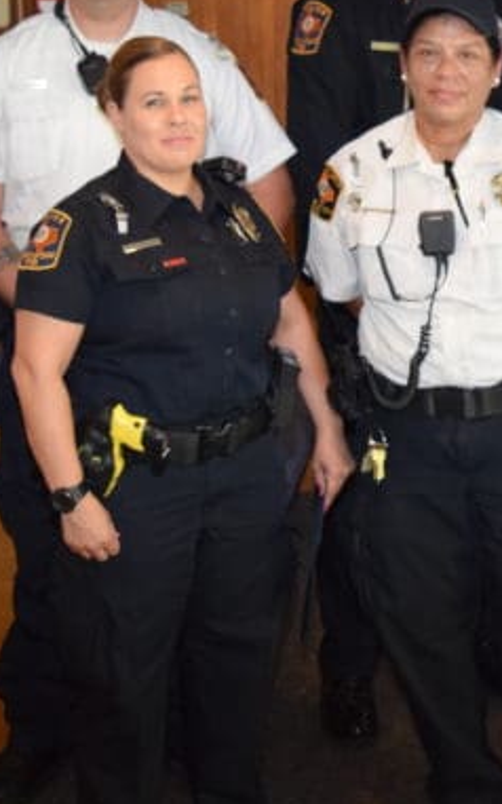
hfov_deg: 17.0
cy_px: 252
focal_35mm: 74
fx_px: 1620
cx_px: 576
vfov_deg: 27.6
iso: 2500
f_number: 3.5
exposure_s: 1/60
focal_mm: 18
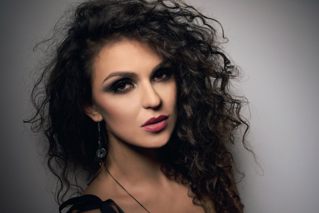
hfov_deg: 39.6
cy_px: 106
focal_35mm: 50
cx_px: 160
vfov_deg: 27.0
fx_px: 443
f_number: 8
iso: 100
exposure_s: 1/160
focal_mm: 50
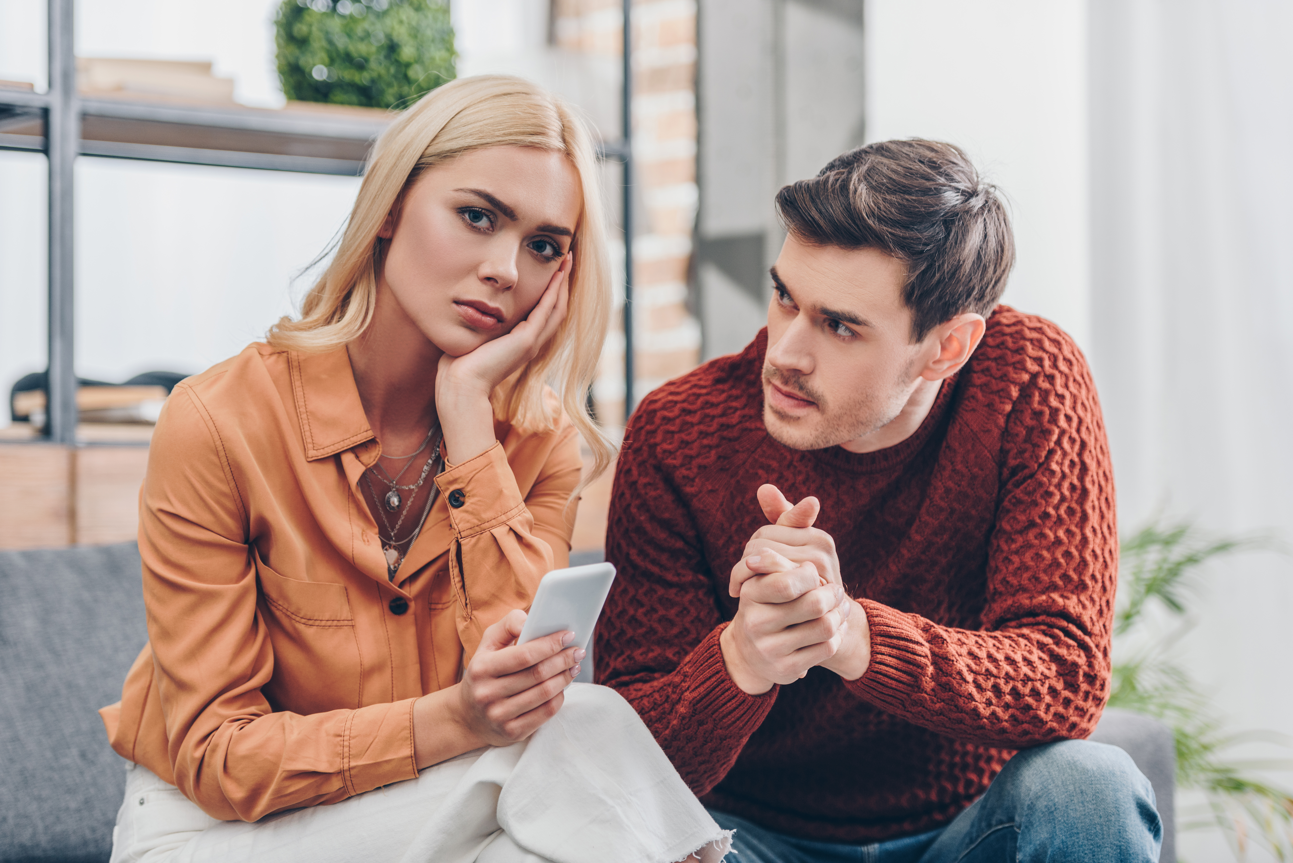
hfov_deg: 20.8
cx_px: 646
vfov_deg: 14.0
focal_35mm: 98
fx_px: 3521
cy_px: 432
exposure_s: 1/200
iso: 250
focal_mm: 98
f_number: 2.8
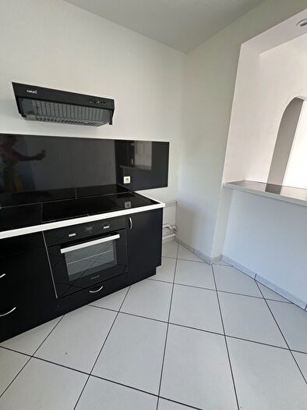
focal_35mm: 13
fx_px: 154
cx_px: 154
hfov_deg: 89.9
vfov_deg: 106.2
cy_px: 205
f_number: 1.8
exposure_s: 1/99
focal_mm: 1.57
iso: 80
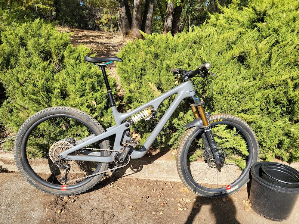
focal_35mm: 26
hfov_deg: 67.3
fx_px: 225
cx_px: 150
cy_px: 112
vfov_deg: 53.1
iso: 50
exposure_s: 1/1667
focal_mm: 4.25
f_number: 1.8
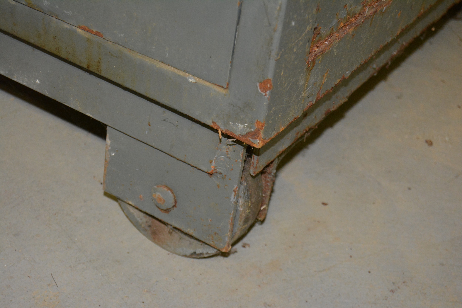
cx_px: 231
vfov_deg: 16.6
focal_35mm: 82
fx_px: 1059
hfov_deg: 24.6
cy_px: 154
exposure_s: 1/60
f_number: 5.6
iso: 2800
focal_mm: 55
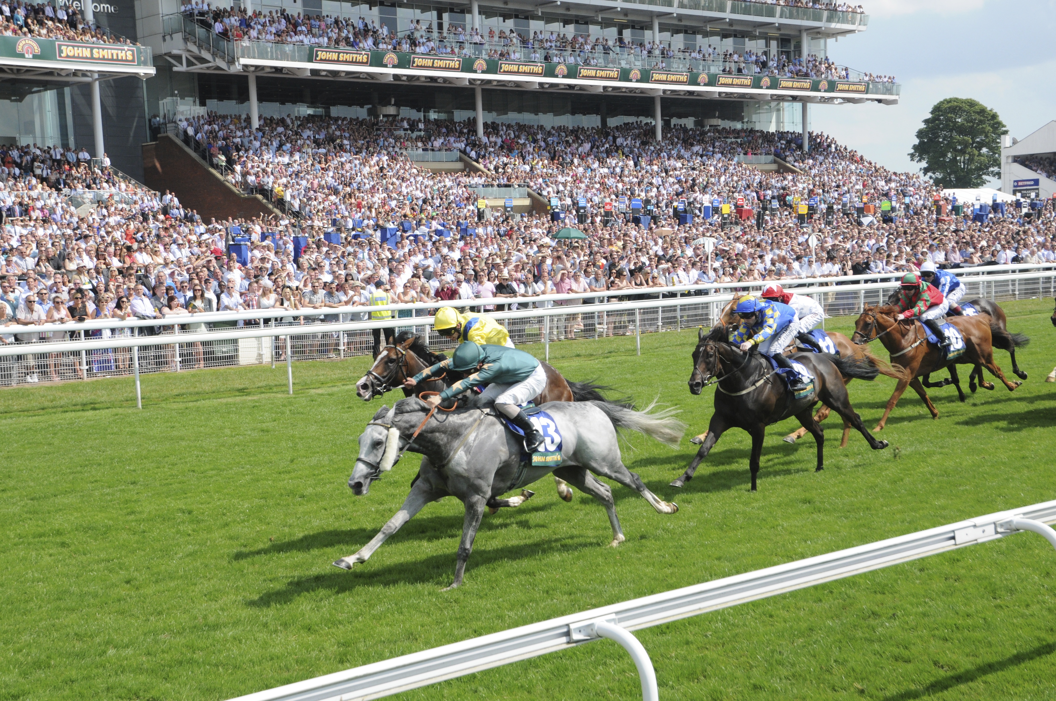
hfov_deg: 38.9
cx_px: 528
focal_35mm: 51
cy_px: 350
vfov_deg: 26.4
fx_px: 1494
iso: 500
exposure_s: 1/1000
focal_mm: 34
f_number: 8
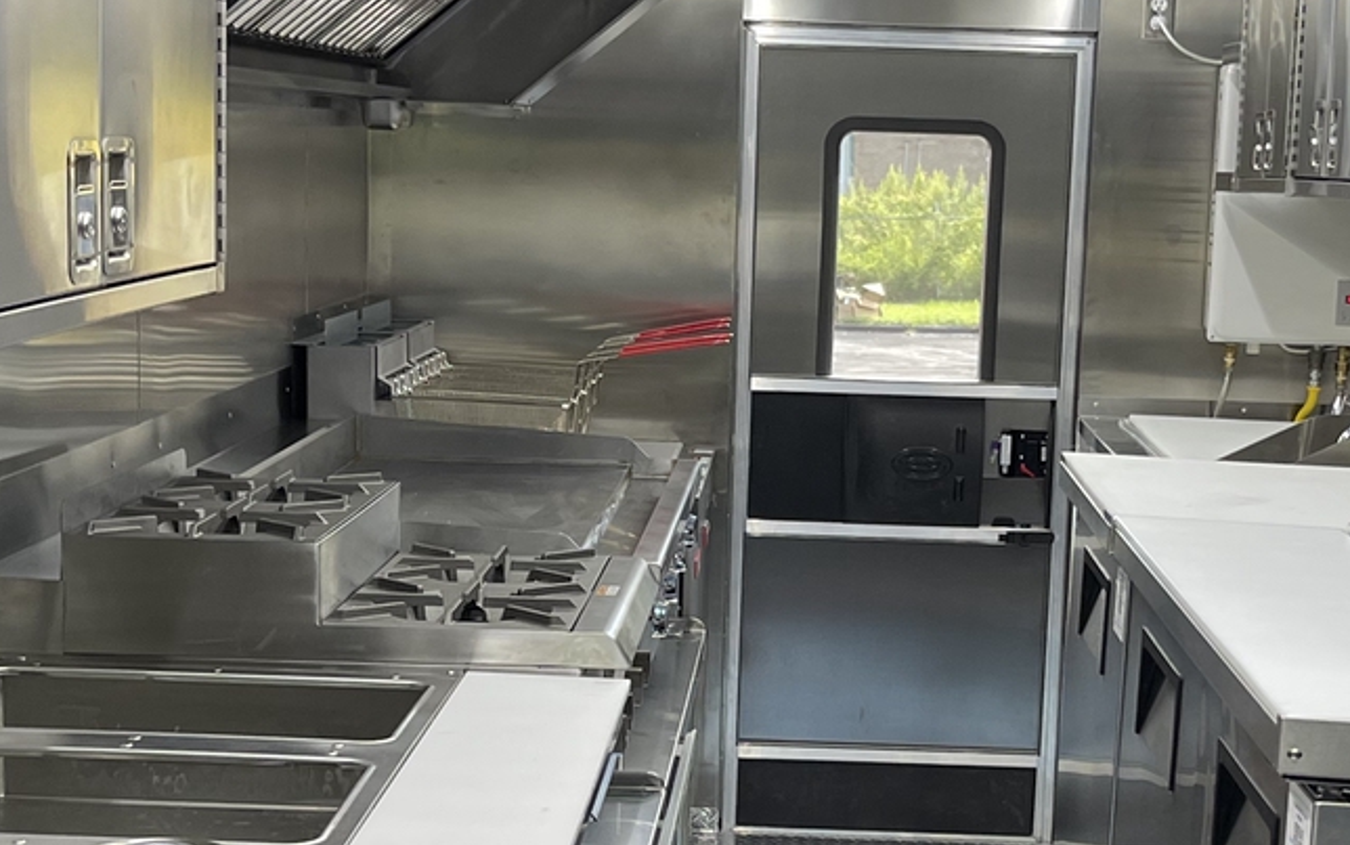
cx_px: 779
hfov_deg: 29.7
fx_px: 2540
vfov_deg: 18.9
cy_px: 512
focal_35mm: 69
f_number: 1.6
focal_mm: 5.1
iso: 125
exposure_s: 1/120
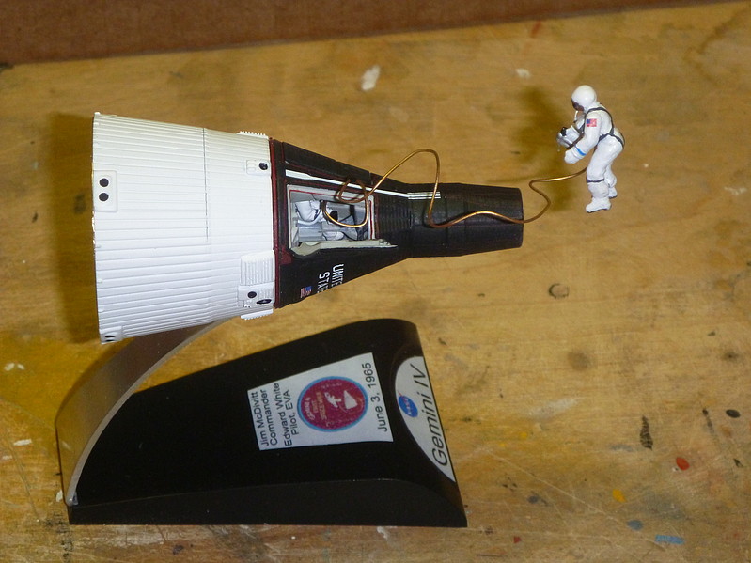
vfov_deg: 11.6
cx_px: 376
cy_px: 282
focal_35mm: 128
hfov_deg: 15.4
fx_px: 2777
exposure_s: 1/60
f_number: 5.9
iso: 400
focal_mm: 22.8
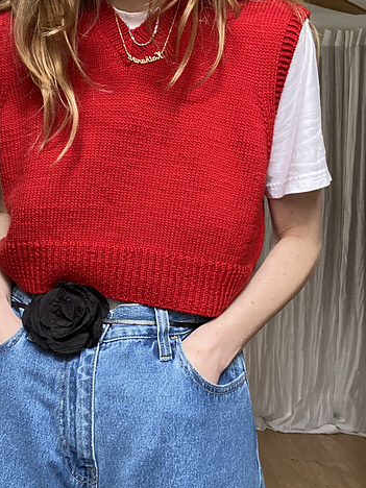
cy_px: 225
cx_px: 132
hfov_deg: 34.9
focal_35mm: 41
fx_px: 578
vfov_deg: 45.7
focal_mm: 2.71
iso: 250
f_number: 2.2
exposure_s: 1/60
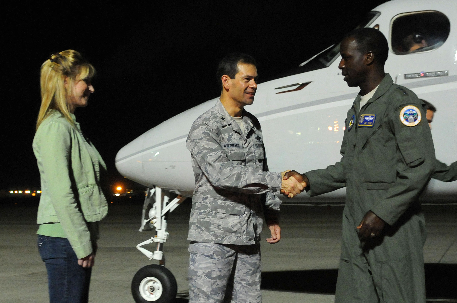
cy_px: 152
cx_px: 228
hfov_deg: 62.0
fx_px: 380
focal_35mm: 30
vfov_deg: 43.5
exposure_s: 1/50
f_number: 2.8
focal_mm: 20
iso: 1600
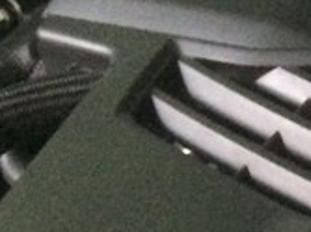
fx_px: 1661
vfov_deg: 7.8
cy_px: 366
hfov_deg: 9.0
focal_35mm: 185
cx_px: 872
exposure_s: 1/15
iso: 320
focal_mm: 4.15
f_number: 2.2
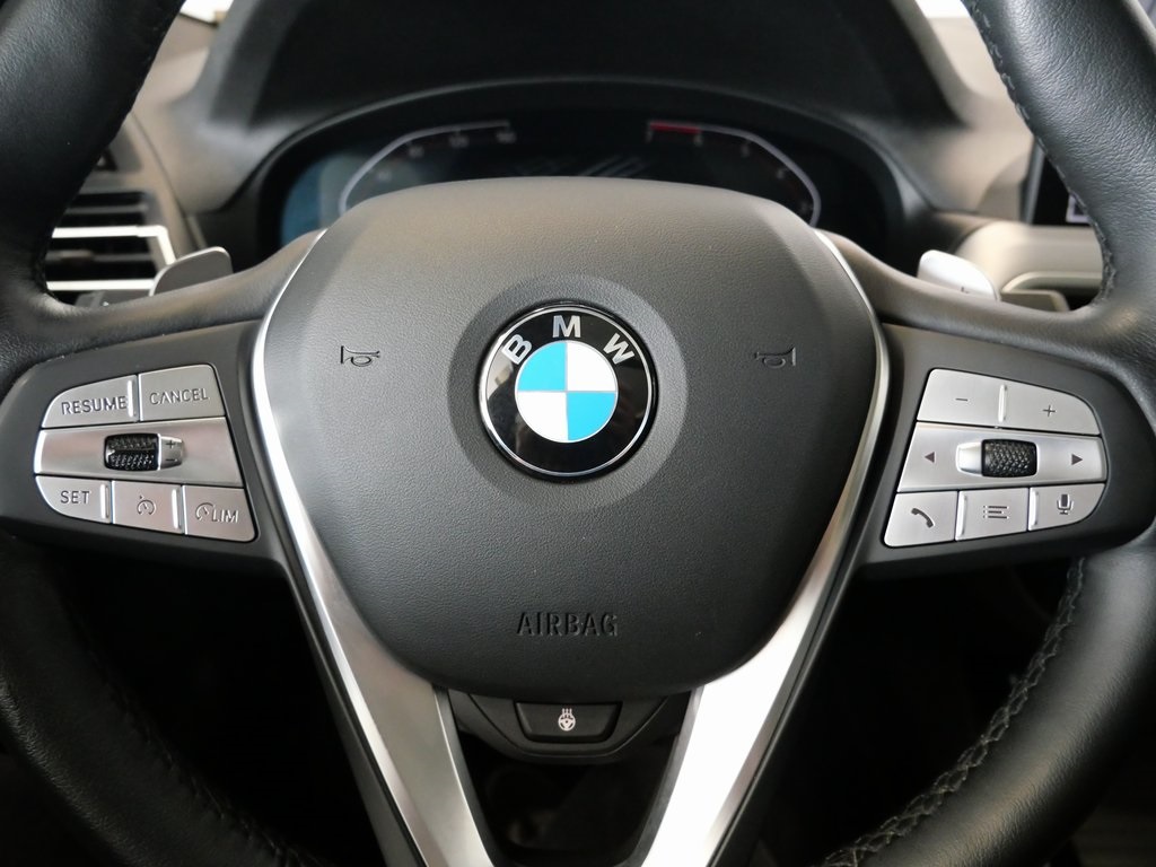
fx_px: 801
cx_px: 578
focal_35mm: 24
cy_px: 434
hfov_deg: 71.6
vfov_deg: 56.8
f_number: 3.5
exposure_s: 1/60
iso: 3200
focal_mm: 12
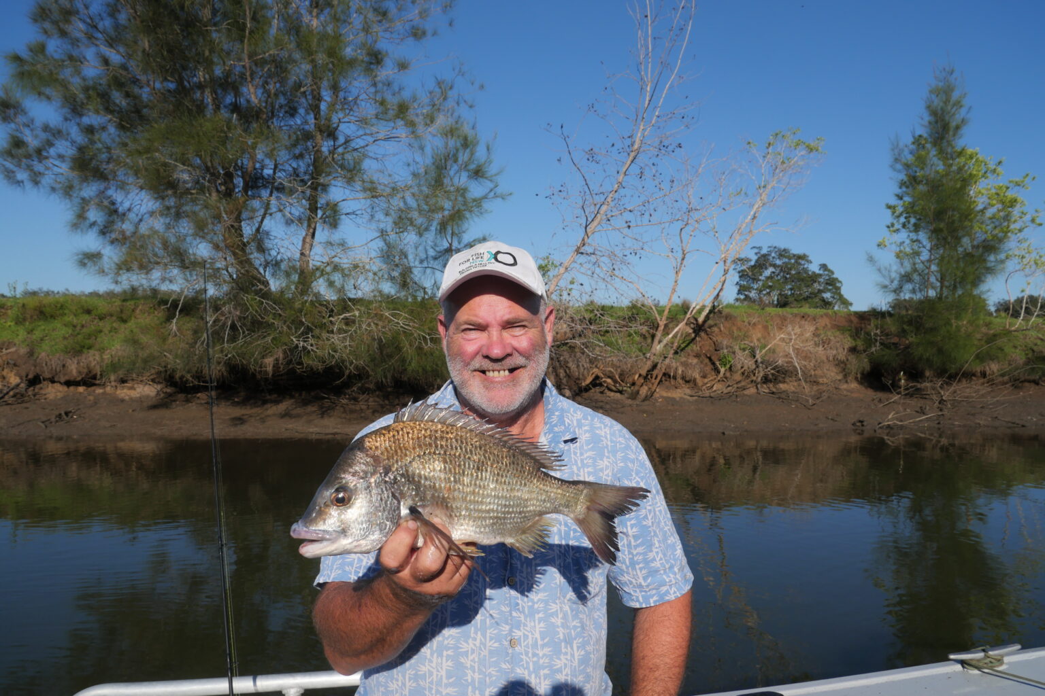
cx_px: 522
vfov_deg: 53.1
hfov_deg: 73.7
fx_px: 697
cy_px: 348
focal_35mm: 24
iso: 200
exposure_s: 1/1300
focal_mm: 12
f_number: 5.6
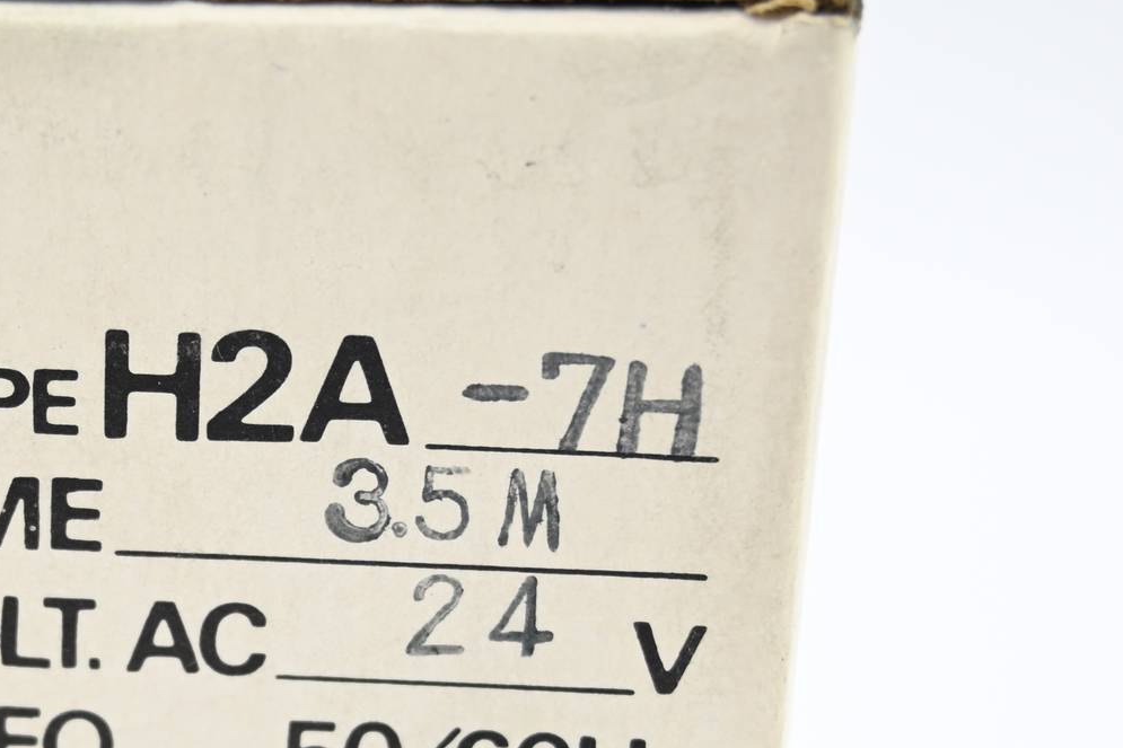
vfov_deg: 15.1
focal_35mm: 90
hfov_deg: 22.3
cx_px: 148
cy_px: 659
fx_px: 2793
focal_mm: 27.5
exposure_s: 1/40
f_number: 4.5
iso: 110
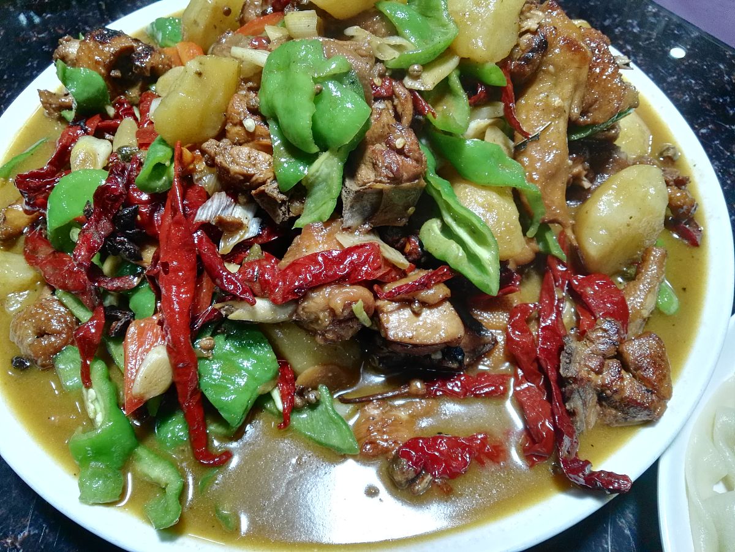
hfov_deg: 63.4
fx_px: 595
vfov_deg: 49.7
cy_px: 276
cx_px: 368
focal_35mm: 28
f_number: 2
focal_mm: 2.96
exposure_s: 1/33
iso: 248
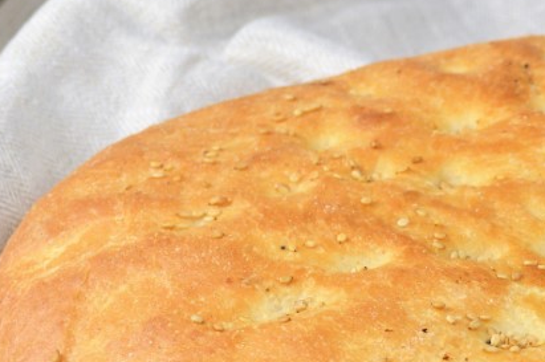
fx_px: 1784
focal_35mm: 118
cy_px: 362
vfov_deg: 11.5
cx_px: 596
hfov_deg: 16.8
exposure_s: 1/20
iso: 100
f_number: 5.6
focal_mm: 28
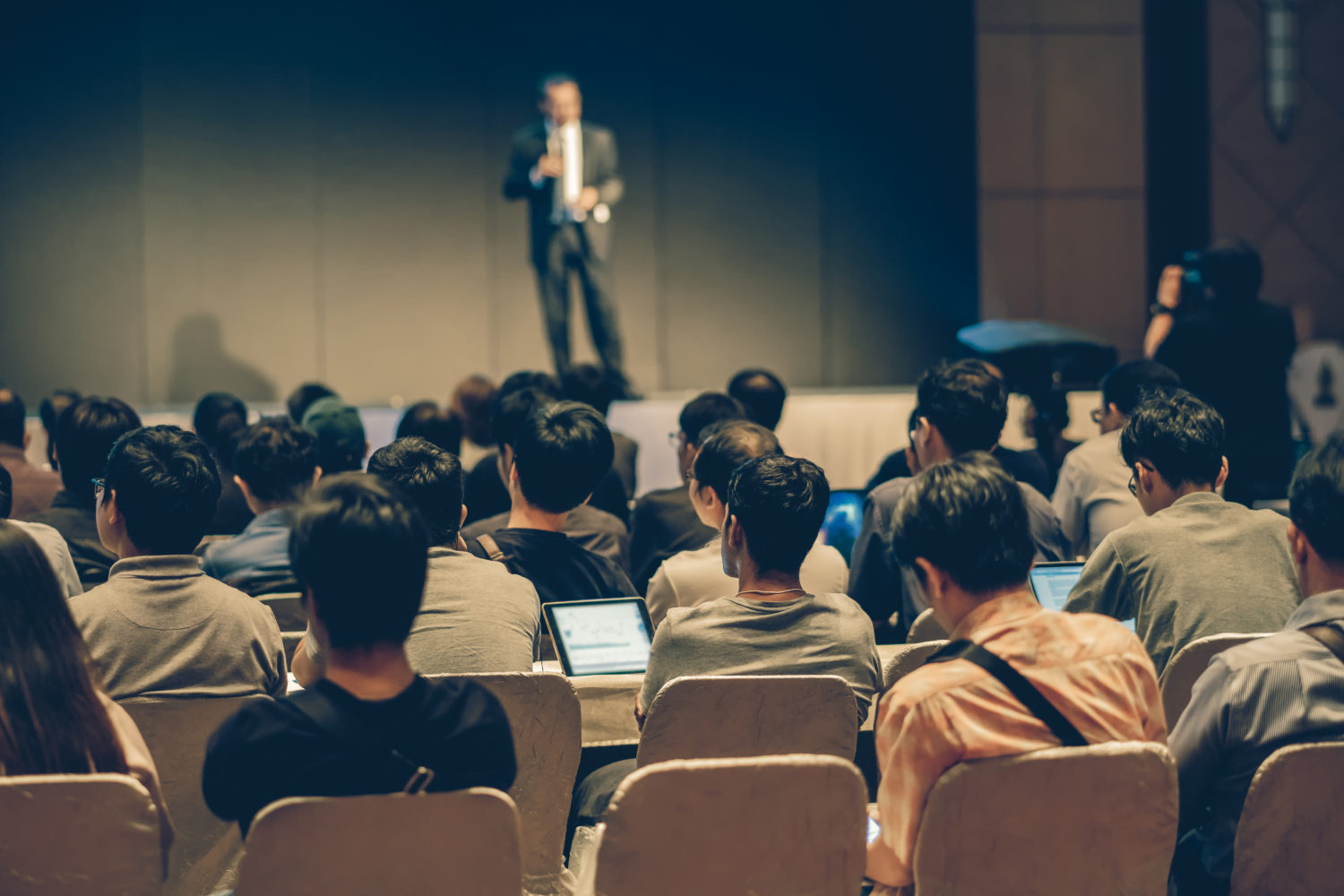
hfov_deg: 16.1
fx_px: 4760
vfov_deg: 10.8
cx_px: 672
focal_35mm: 128
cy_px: 448
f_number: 2
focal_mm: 85
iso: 1000
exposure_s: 1/60
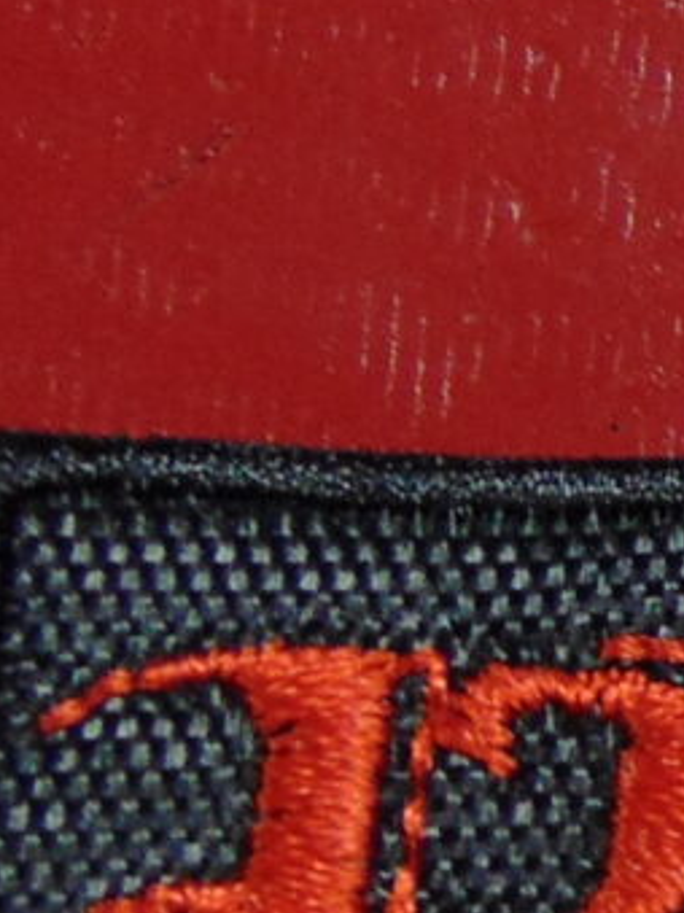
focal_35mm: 151
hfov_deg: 8.2
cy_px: 1172
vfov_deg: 12.7
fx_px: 3981
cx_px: 2149
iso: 80
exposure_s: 1/30
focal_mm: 4.5
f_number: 3
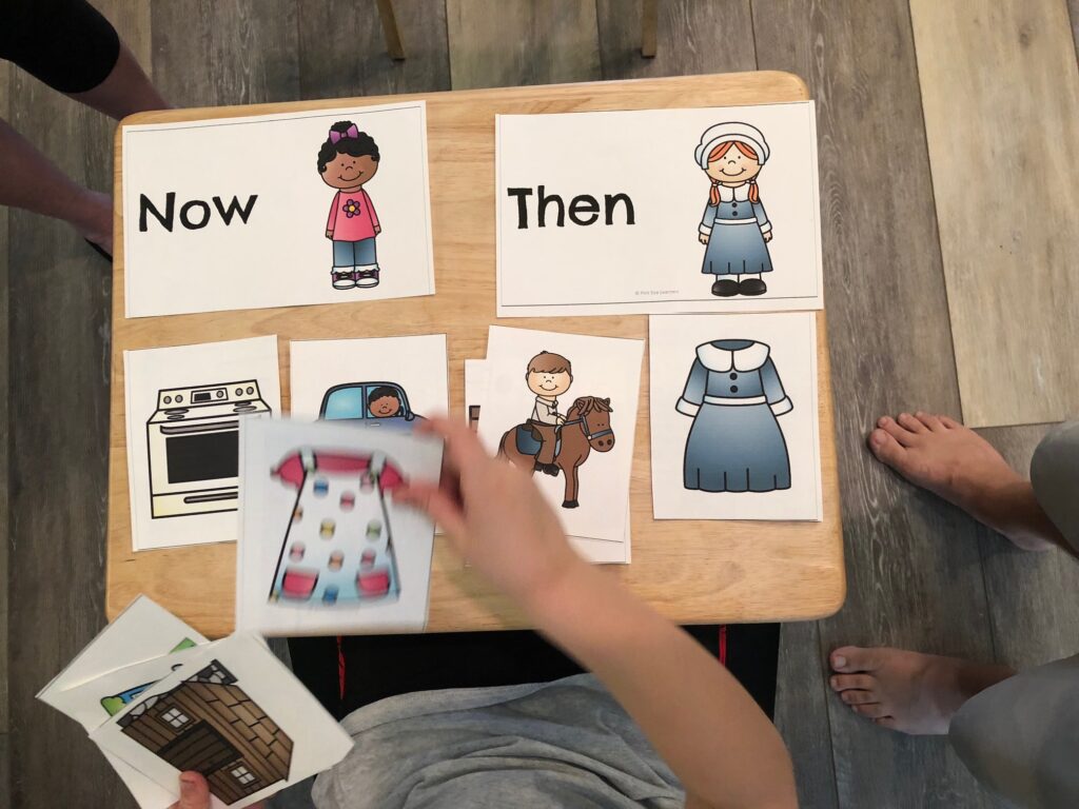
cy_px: 404
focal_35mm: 28
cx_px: 540
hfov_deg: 63.4
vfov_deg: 49.7
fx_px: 873
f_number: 1.8
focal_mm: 4
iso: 50
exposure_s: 1/15
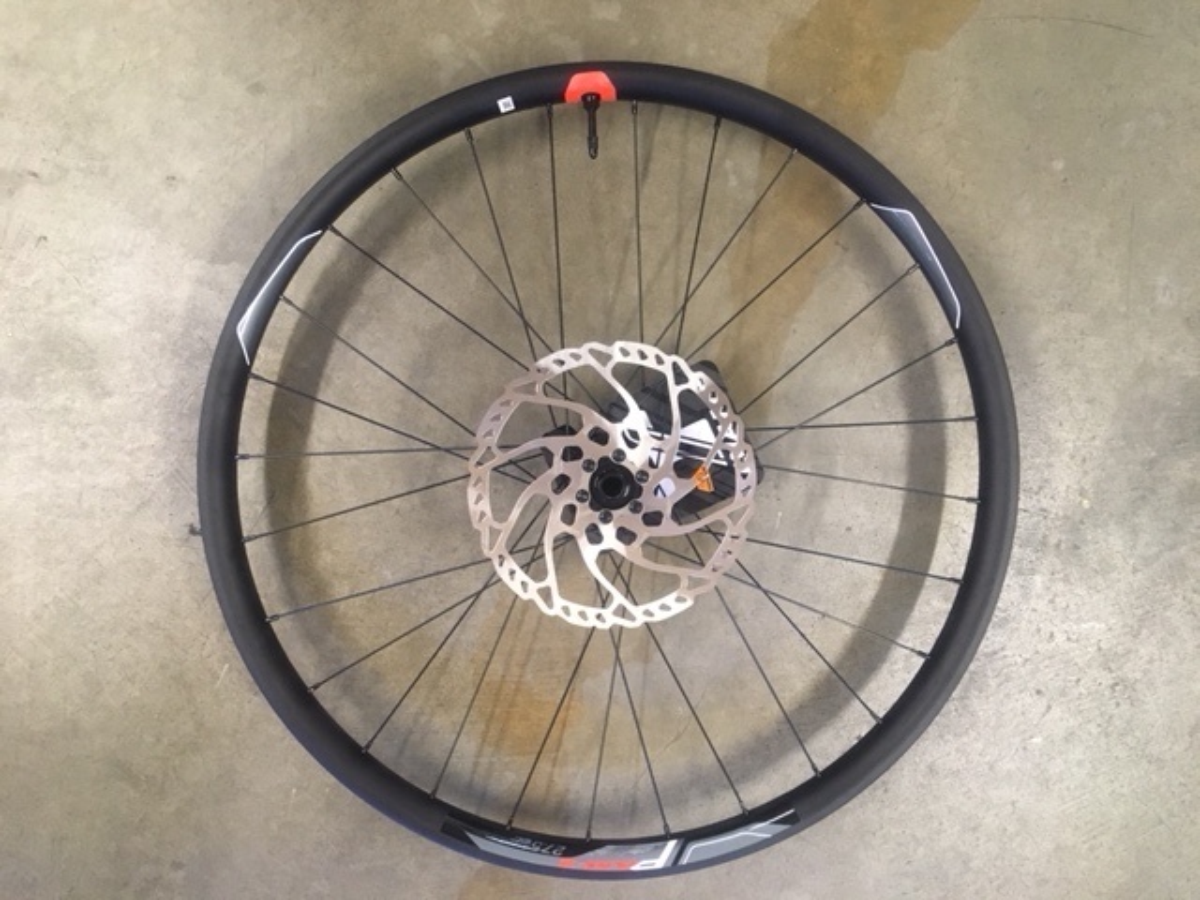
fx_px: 1005
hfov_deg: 61.7
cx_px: 600
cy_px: 450
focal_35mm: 29
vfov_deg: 48.2
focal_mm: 4.15
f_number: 2.2
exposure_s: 1/30
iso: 200
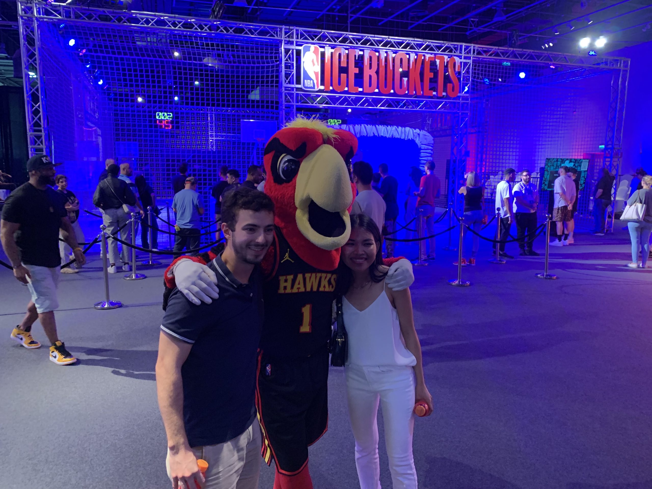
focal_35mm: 26
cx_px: 326
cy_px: 244
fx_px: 490
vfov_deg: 53.1
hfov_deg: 67.3
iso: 250
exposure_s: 1/33
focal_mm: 4.25
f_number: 1.8
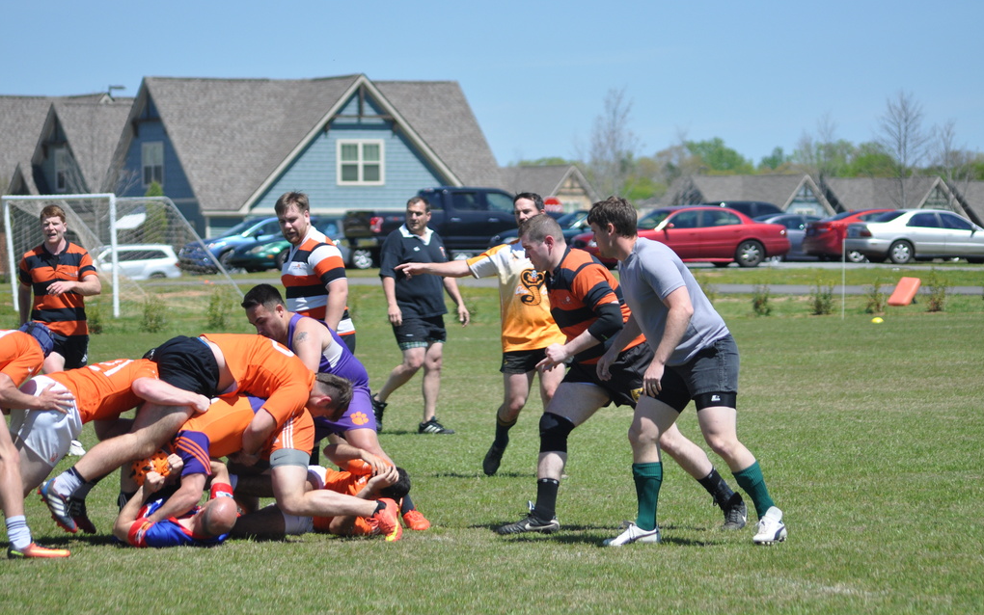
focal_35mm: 187
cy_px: 296
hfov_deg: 11.2
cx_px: 493
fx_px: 5016
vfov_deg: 7.0
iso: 400
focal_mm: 122
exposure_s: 1/1250
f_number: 4.5
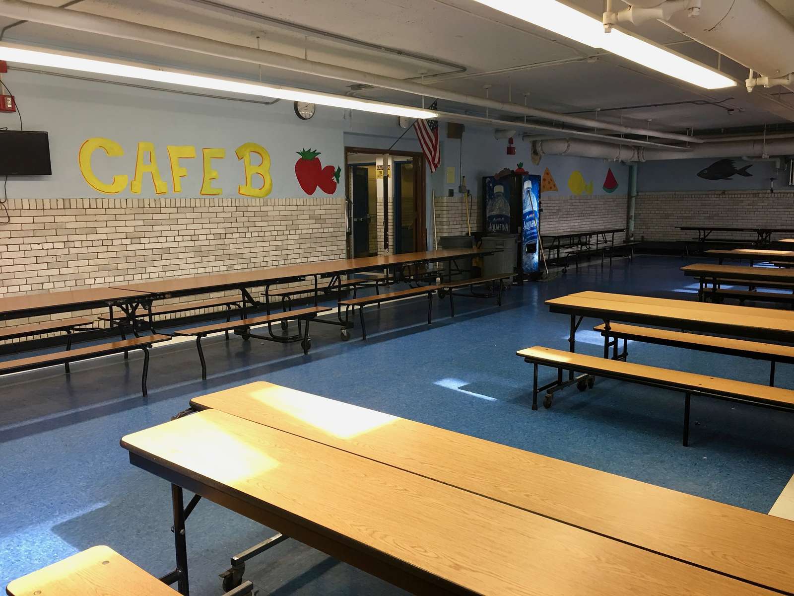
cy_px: 298
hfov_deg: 61.7
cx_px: 397
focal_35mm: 29
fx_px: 665
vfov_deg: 48.2
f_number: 2.2
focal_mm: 4.15
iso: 32
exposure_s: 1/15
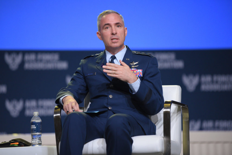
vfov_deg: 6.9
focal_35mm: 200
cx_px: 116
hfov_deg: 10.3
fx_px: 1290
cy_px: 78
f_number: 3.2
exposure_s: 1/400
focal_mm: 200
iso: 2000
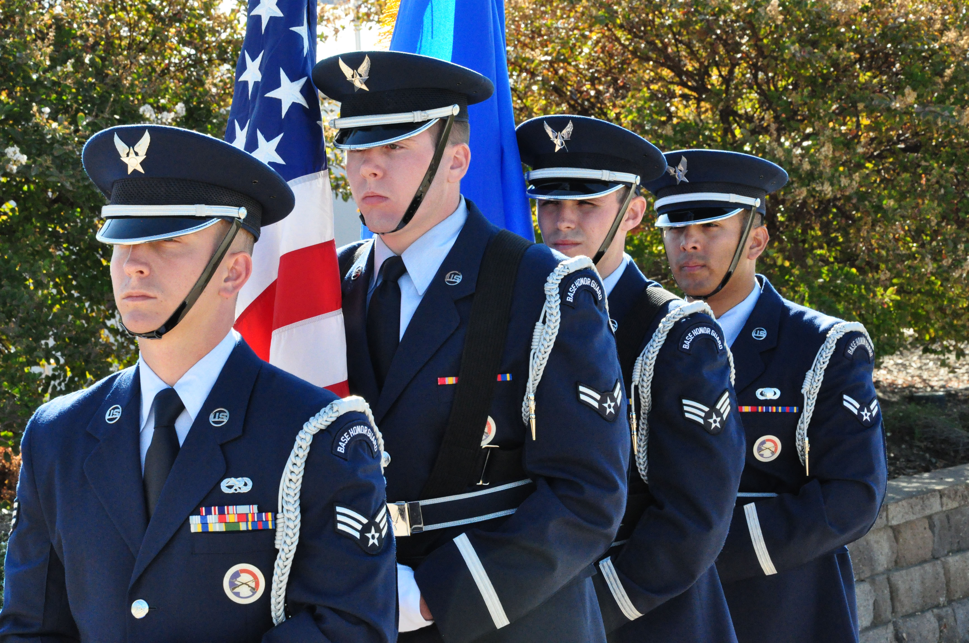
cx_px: 484
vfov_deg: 13.8
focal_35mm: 99
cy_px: 322
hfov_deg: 20.6
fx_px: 2661
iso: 2500
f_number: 11
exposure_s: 1/640
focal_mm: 66
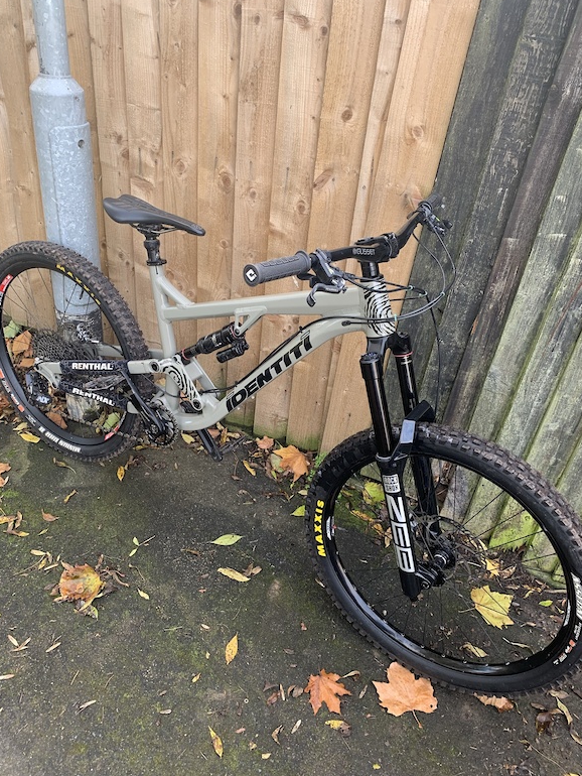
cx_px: 290
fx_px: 605
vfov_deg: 65.3
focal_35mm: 27
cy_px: 374
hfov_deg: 51.4
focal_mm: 4.25
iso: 40
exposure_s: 1/121
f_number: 1.8
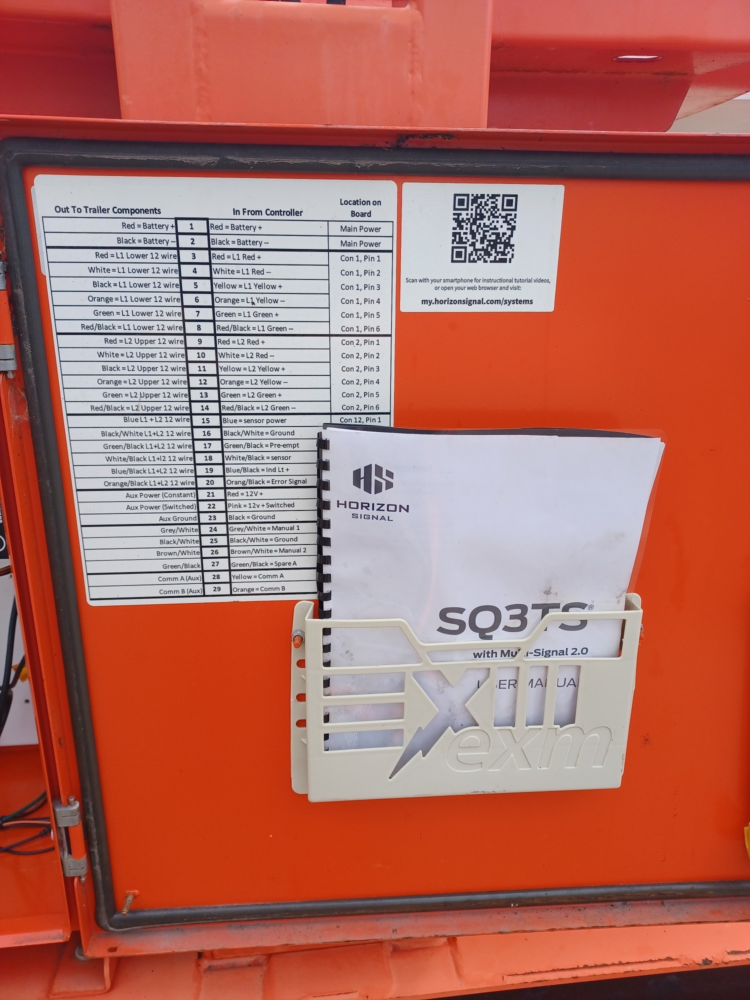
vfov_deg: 69.4
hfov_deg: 54.9
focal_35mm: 25
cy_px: 500
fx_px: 722
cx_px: 375
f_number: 1.8
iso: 32
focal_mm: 4.6
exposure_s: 1/170
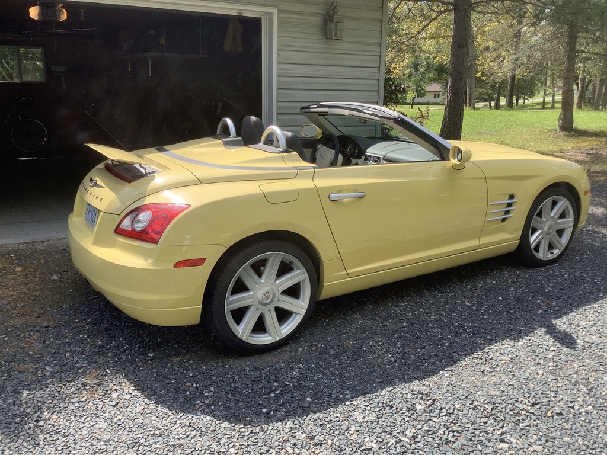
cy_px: 228
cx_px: 304
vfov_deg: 45.4
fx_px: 544
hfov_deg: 58.4
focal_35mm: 31
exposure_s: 1/438
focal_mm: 3.3
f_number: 2.4
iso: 25
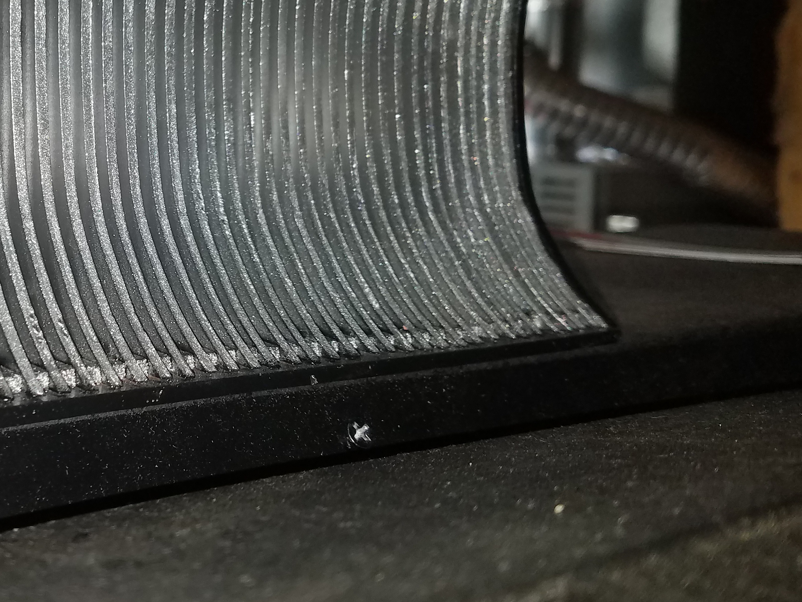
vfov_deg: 30.3
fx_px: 1089
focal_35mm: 47
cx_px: 104
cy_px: 135
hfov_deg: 38.1
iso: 64
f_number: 1.7
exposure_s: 1/120
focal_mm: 4.2
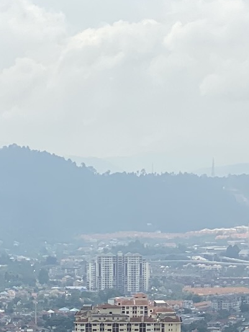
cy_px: 629
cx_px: 68
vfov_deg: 9.4
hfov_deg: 7.5
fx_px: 1909
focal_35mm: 199
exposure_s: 1/2660
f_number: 2
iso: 20
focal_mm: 6
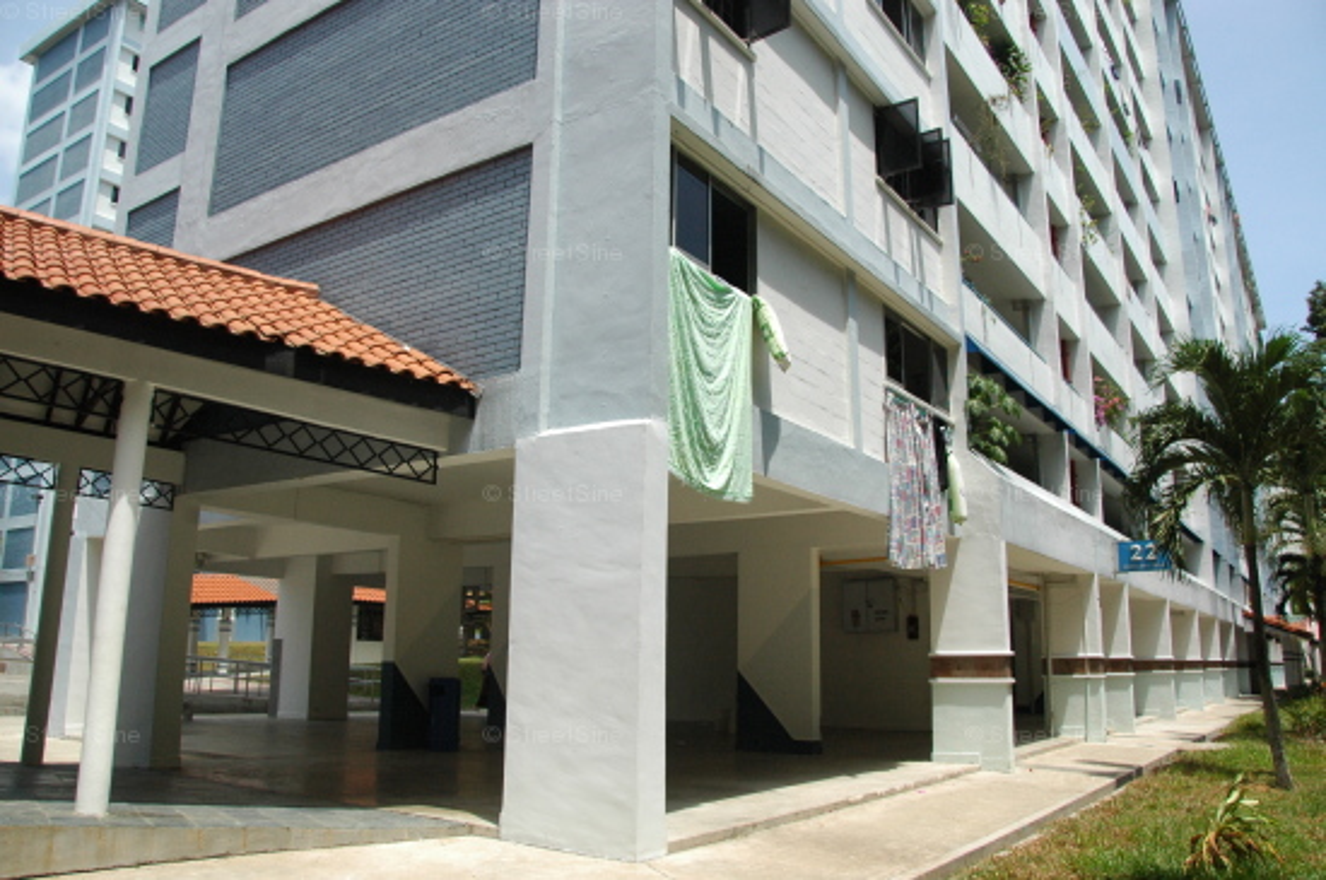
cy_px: 440
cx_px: 663
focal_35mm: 27
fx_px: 993
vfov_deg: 47.8
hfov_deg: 67.5
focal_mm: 18
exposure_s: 1/1600
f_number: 6.3
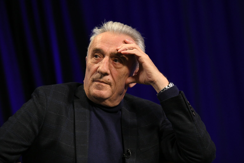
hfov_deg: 15.2
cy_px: 82
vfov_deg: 10.2
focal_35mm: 135
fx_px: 915
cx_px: 122
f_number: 3.5
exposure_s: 1/200
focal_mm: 135
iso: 3200
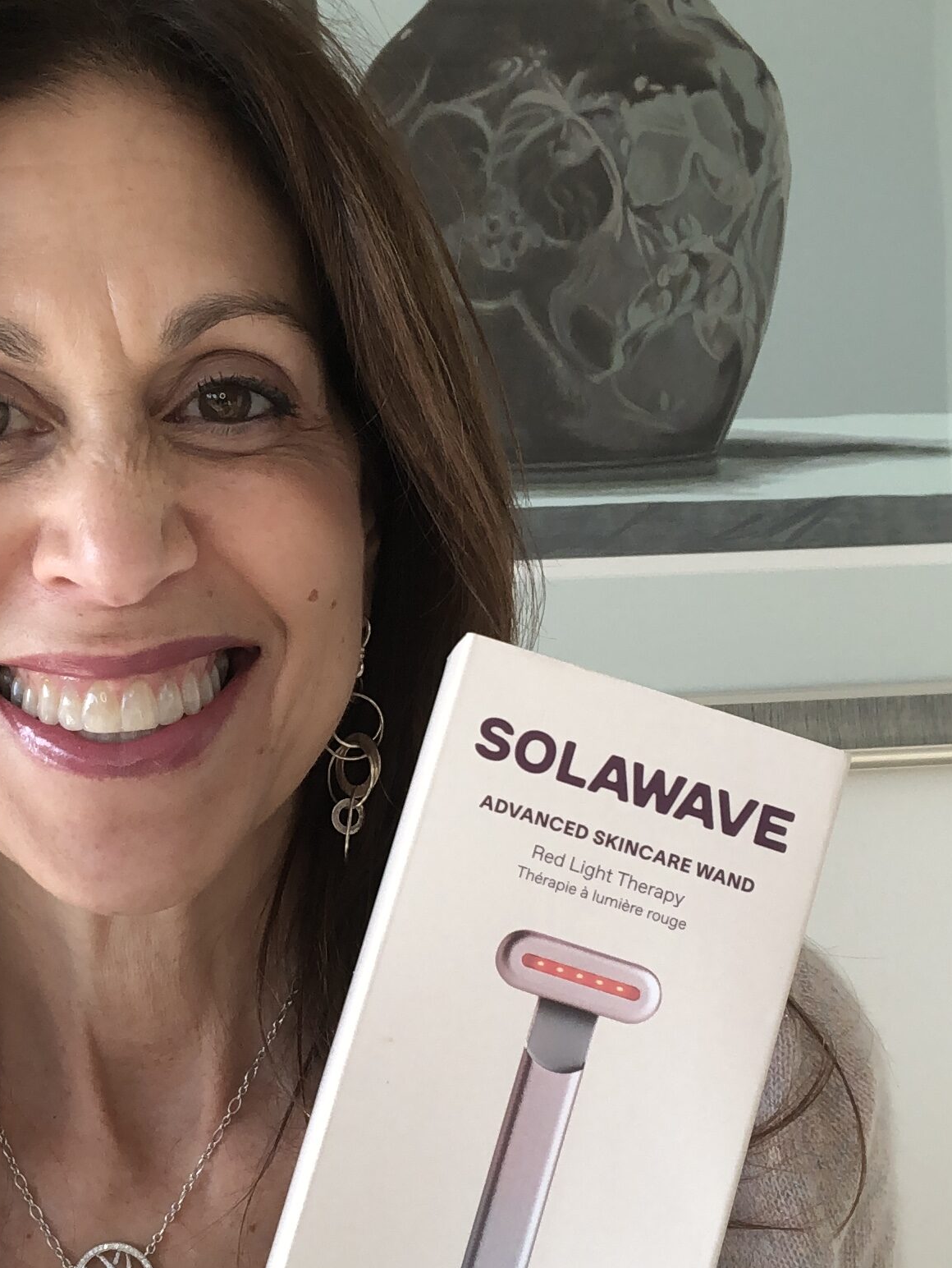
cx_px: 297
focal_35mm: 64
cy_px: 742
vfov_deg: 30.2
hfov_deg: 22.8
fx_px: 2344
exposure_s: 1/120
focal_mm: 2.87
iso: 40
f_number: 2.2
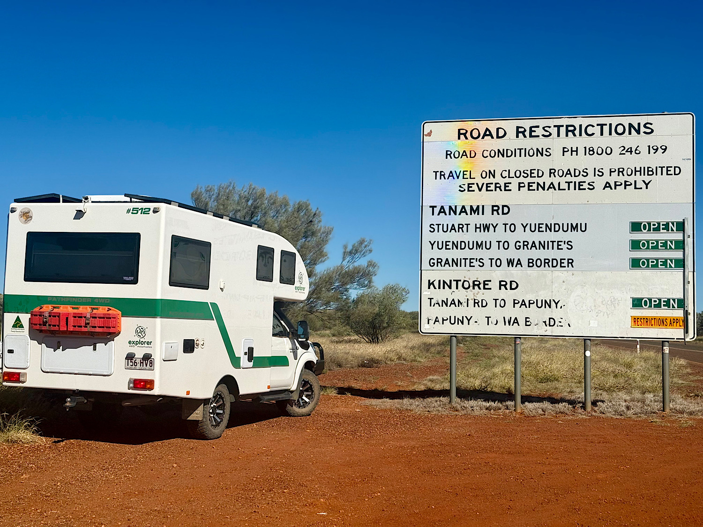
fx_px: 975
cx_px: 352
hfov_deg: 39.7
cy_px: 264
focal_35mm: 48
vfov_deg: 30.3
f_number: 1.78
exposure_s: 1/11364
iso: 64
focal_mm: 6.76
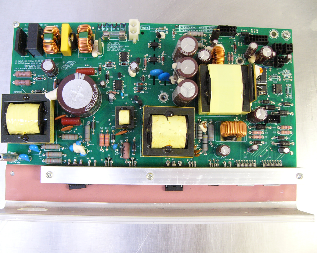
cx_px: 149
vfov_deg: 39.1
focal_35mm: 38
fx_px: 356
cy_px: 128
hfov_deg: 47.9
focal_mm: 6
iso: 100
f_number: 2.8
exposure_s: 1/13
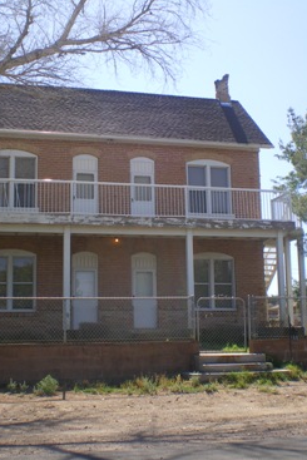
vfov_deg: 37.5
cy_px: 230
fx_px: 677
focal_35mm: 53
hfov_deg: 25.5
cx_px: 170
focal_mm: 6.3
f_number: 4.6
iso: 64
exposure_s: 1/320
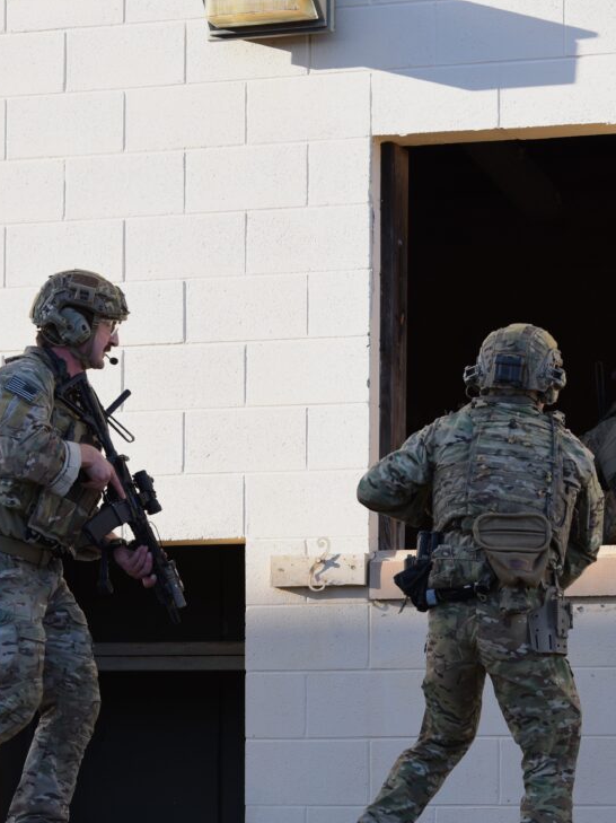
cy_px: 535
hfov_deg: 10.2
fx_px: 3467
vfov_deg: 13.5
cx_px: 363
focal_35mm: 146
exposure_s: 1/1000
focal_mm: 72
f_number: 4
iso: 400
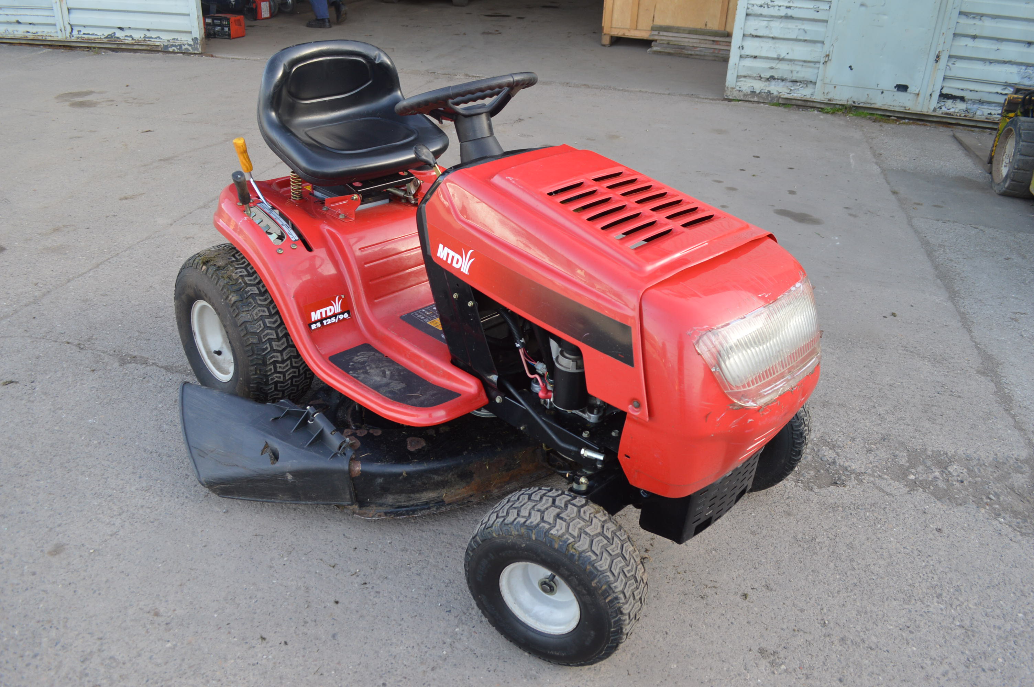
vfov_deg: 47.8
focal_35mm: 27
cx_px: 517
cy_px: 344
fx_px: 775
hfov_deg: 67.4
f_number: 5.6
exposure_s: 1/125
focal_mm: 18
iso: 250
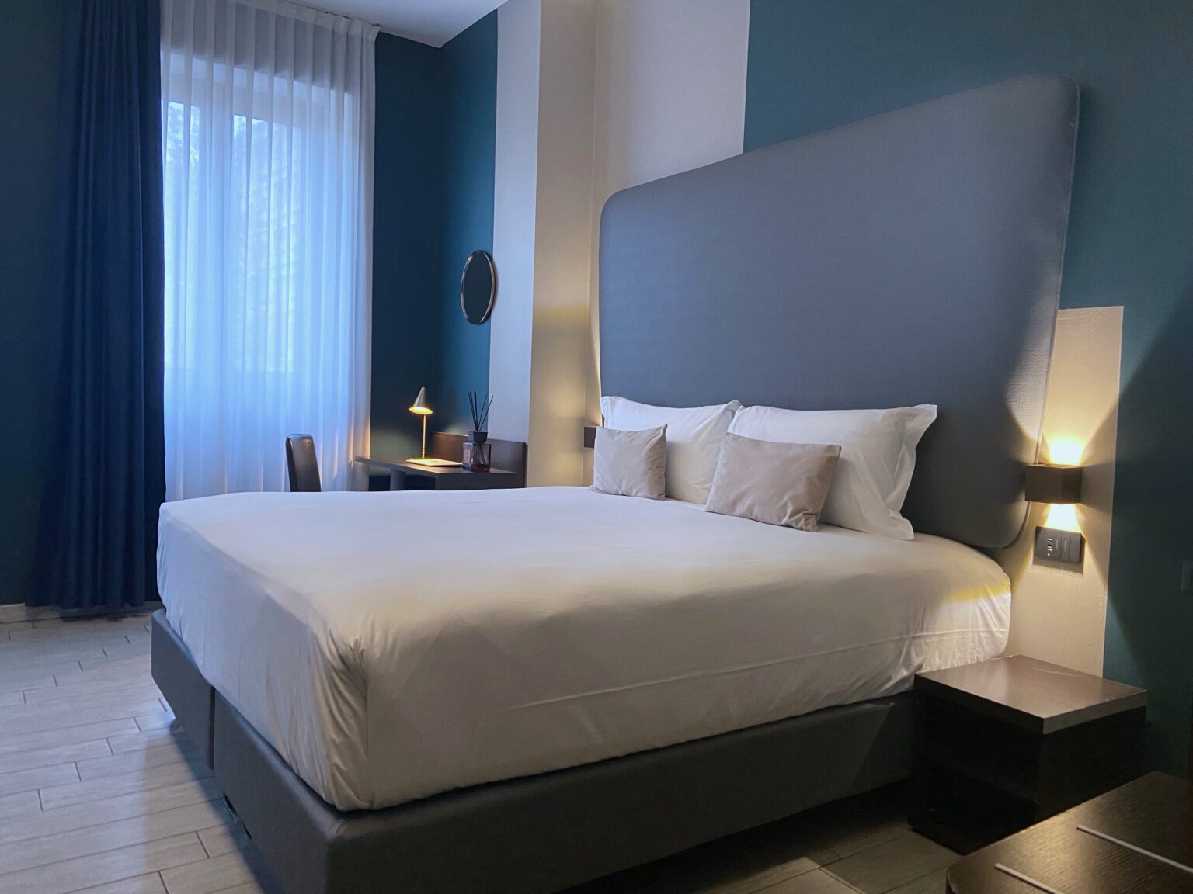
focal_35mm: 26
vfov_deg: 53.1
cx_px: 596
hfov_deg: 67.3
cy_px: 447
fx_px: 896
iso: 500
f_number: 1.8
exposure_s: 1/58
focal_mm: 4.25
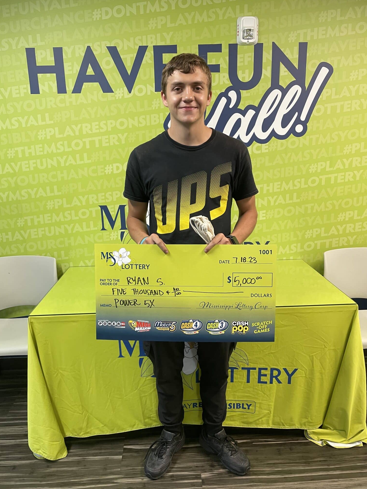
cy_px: 248
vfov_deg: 65.3
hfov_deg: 51.3
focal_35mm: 27
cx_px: 181
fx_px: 382
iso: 100
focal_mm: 4.2
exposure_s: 1/60
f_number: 1.6
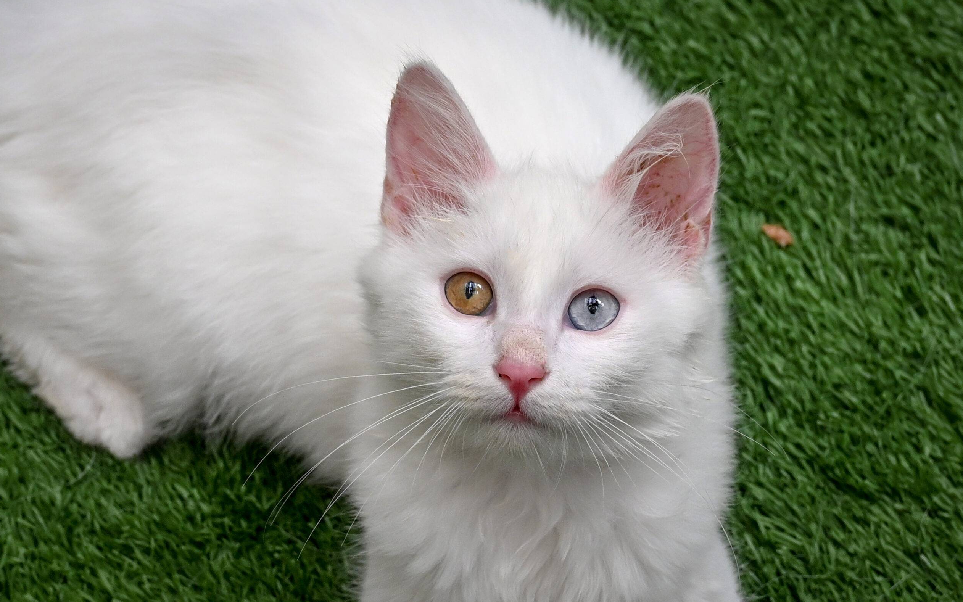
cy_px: 316
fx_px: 1627
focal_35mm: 62
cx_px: 480
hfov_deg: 33.0
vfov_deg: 21.0
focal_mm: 40
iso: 640
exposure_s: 1/320
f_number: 4.5
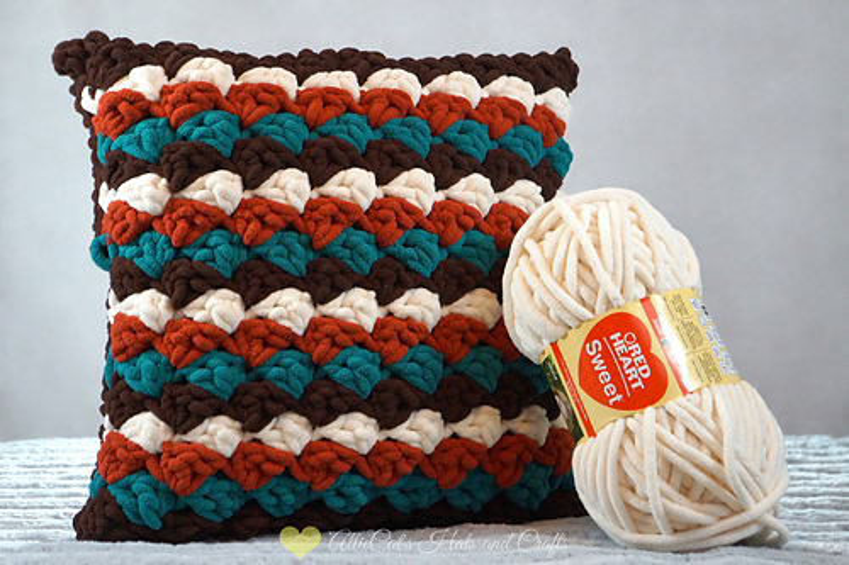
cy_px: 282
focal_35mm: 82
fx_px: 1945
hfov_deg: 24.6
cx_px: 424
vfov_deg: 16.5
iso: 2500
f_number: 5.6
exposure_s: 1/160
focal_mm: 55
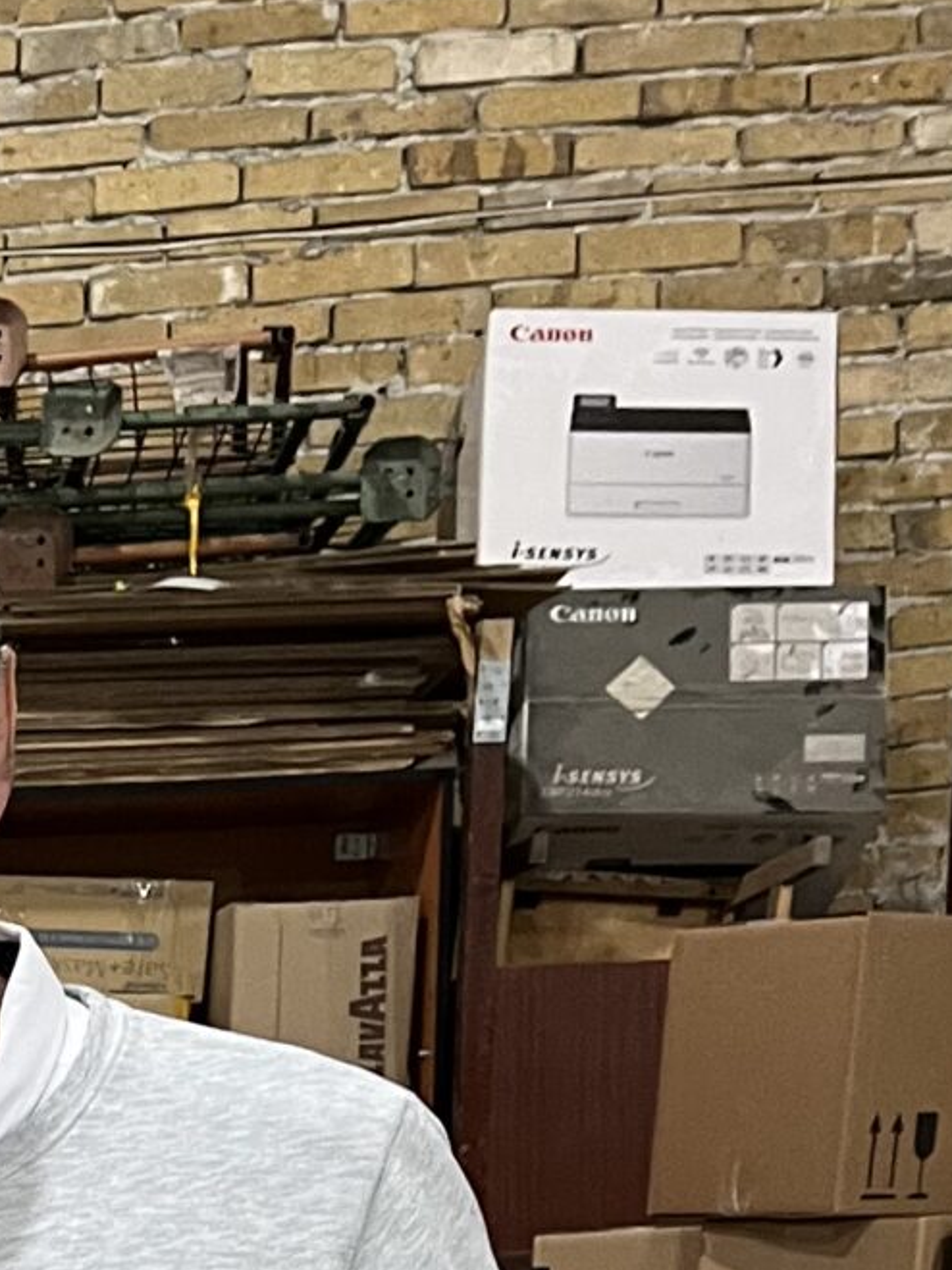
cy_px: 2149
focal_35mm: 101
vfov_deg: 16.8
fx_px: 3705
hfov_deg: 13.1
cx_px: -811
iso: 200
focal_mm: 5.1
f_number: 1.6
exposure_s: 1/50
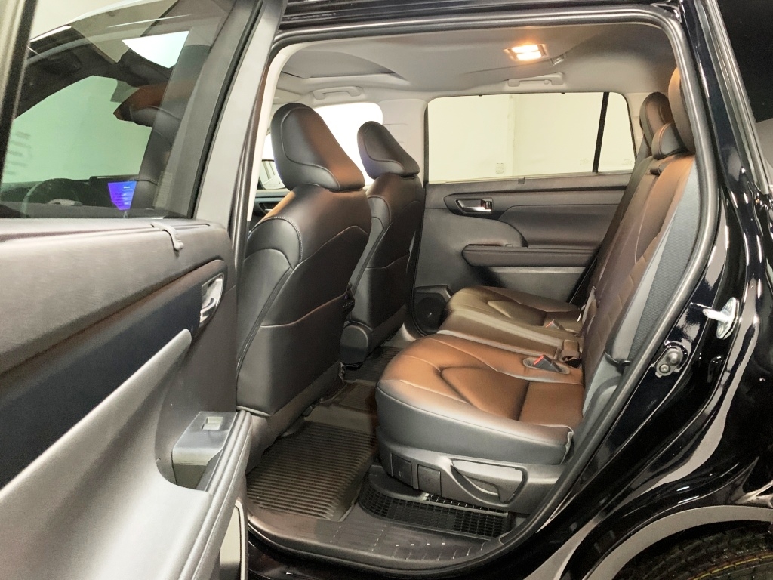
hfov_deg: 67.3
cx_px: 386
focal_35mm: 26
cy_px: 290
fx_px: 581
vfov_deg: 53.1
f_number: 1.8
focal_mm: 4.25
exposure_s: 1/20
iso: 640
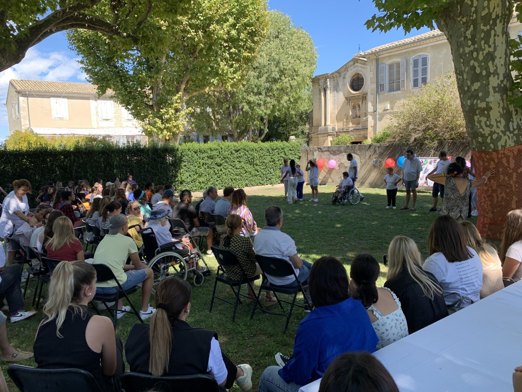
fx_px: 392
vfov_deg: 53.1
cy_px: 196
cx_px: 261
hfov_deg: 67.3
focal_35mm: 26
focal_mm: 4.25
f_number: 1.8
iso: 25
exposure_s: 1/392
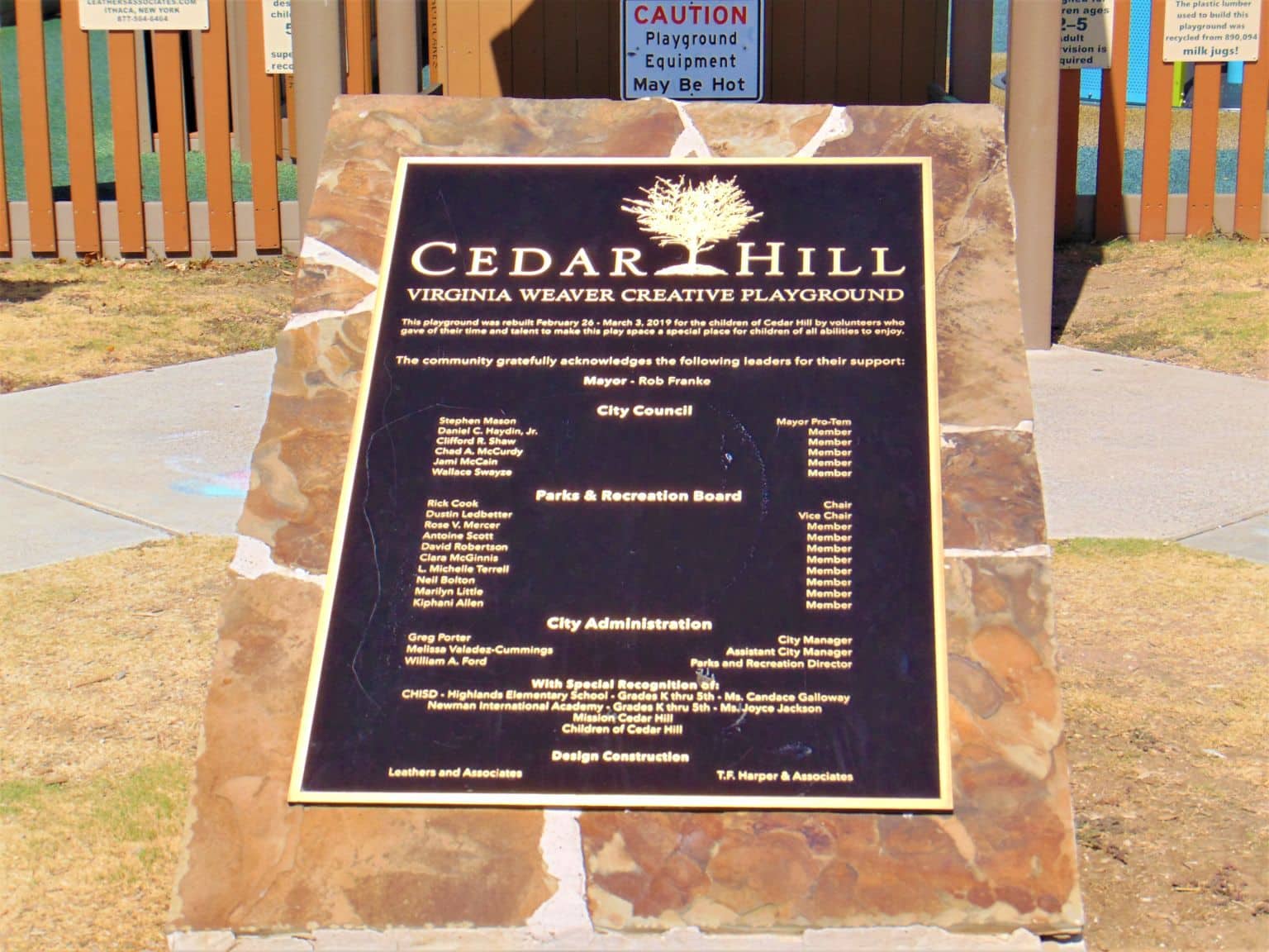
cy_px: 476
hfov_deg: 27.4
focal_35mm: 71
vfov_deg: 20.7
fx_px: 2603
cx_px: 634
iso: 80
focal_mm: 12.8
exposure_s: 1/250
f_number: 9.6
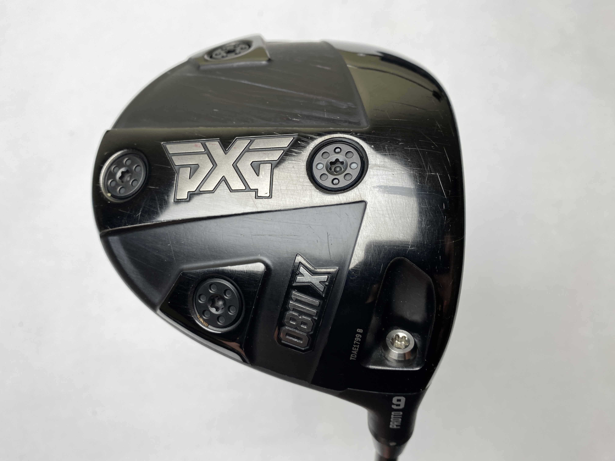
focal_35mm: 26
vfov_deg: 53.1
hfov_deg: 67.3
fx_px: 462
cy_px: 230
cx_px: 308
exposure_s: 1/188
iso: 32
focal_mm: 4.25
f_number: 1.8
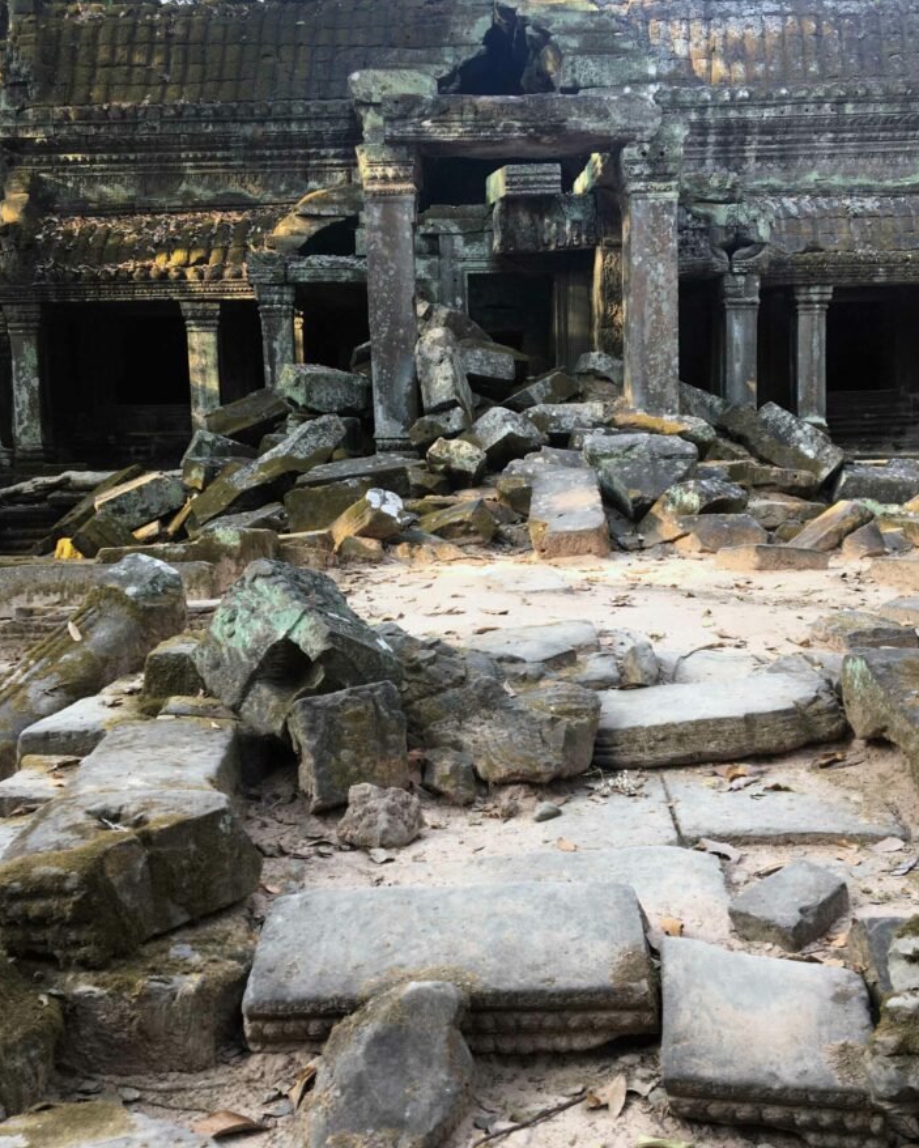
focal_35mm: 33
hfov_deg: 44.6
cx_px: 482
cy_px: 564
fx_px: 1121
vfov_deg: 54.2
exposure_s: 1/50
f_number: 2.2
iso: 32
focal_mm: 4.15
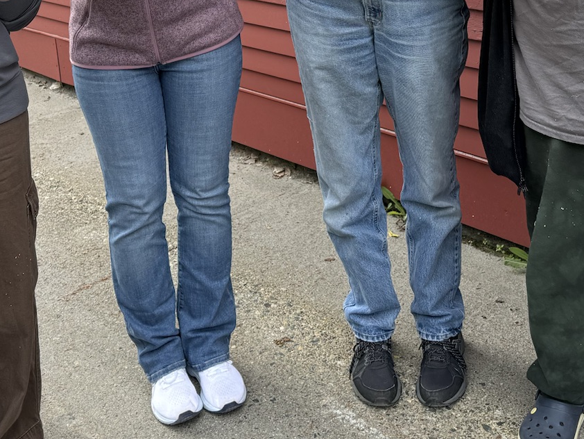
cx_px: 277
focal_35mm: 57
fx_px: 962
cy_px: 4
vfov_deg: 24.5
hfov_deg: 33.8
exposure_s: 1/756
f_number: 1.78
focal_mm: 6.76
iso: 80
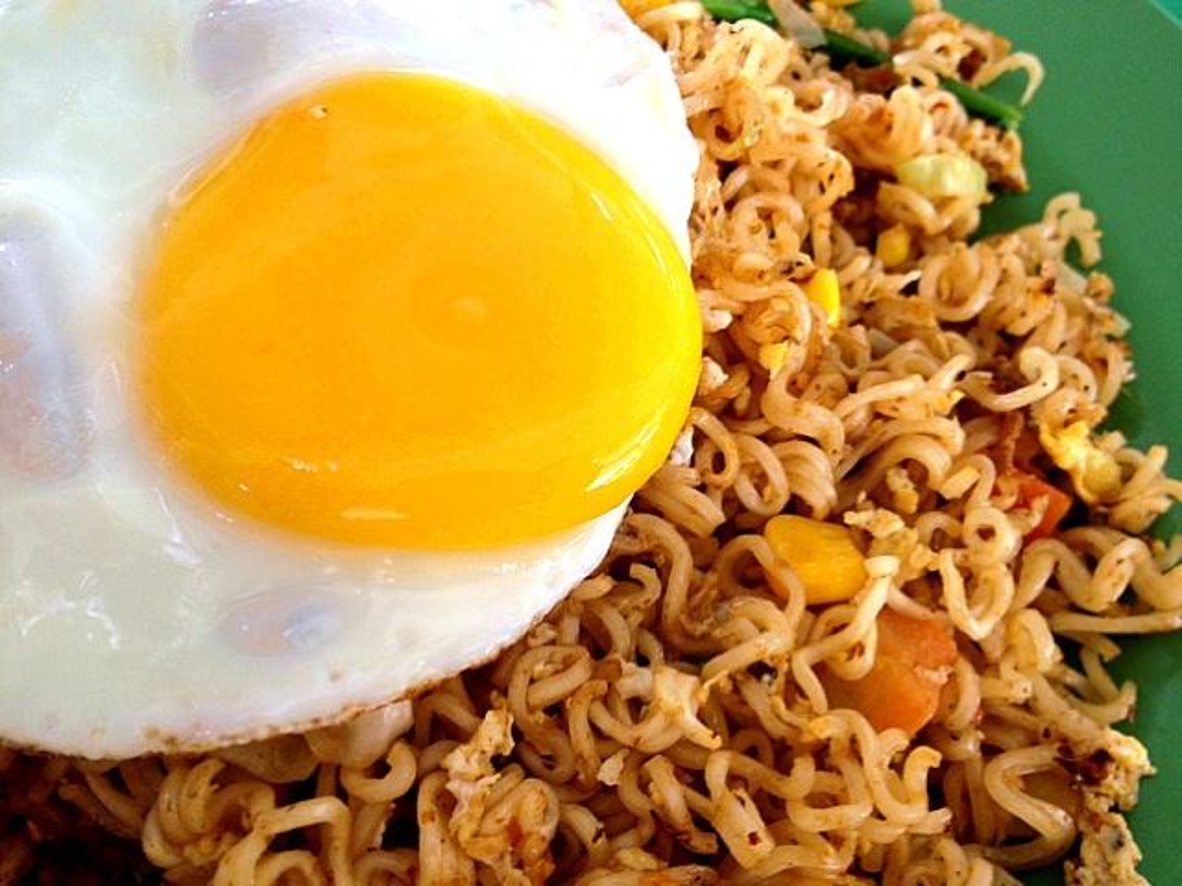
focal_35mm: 35
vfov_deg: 40.7
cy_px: 443
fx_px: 1195
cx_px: 591
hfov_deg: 52.6
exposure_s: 1/20
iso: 64
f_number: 2.4
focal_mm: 4.28
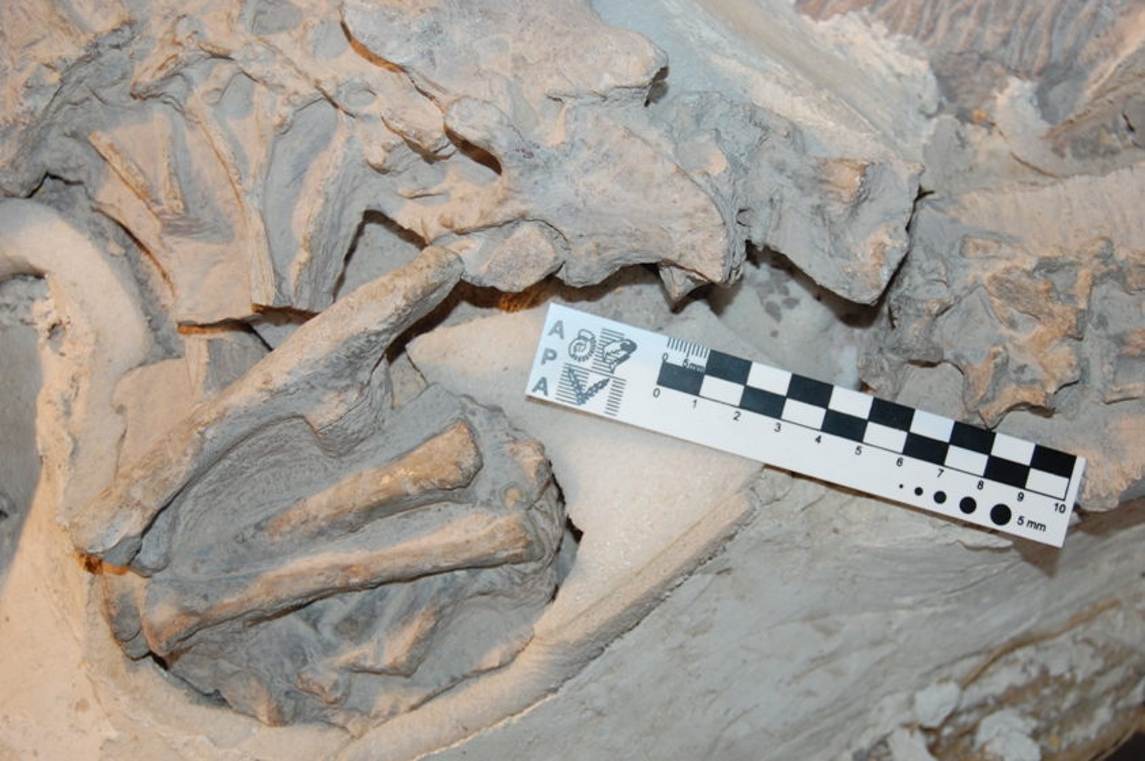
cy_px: 380
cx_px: 572
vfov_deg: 22.6
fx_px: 1907
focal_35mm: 60
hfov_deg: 33.4
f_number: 5
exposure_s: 1/60
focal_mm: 40
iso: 400
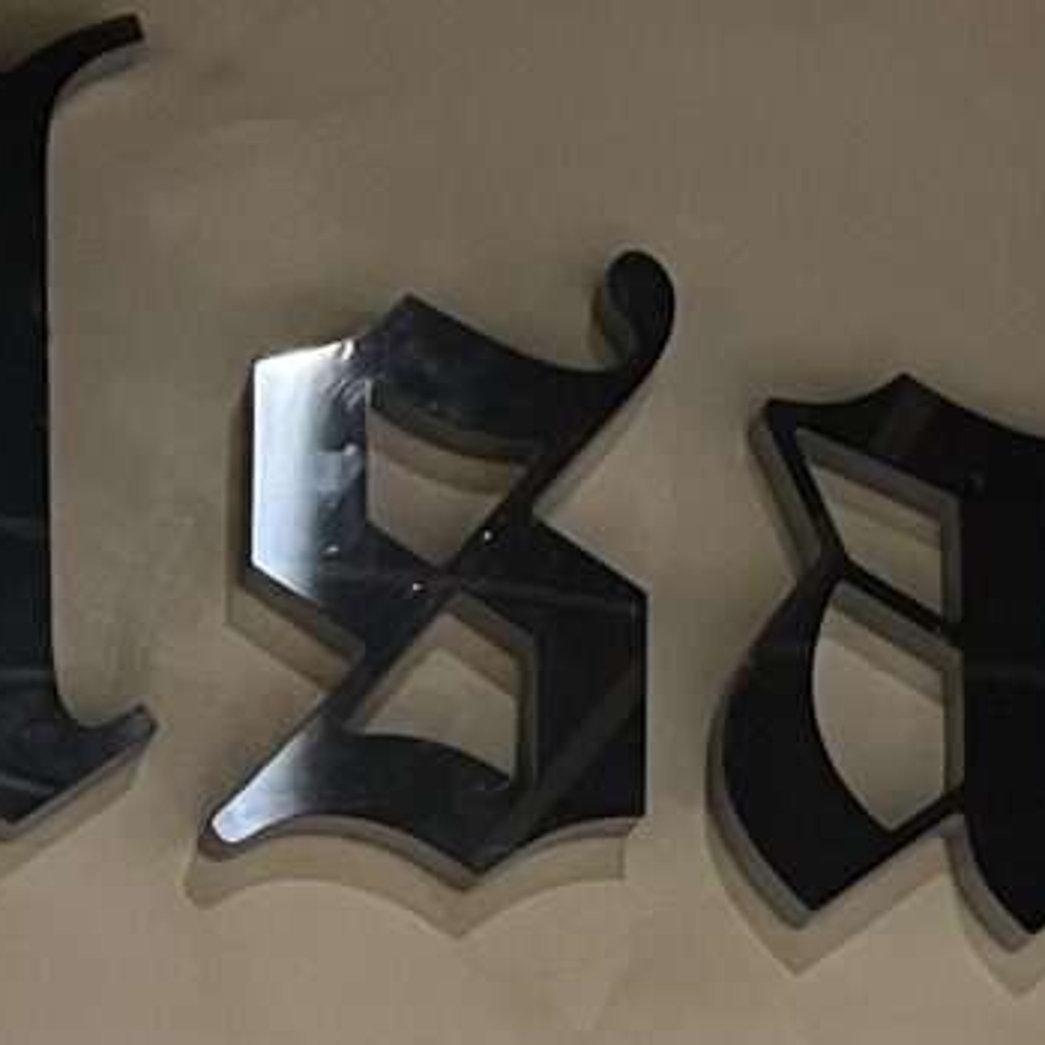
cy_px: 1892
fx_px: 4611
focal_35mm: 135
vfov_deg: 11.9
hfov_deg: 12.7
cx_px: 1132
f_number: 1.5
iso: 250
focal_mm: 5.7
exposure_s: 1/50
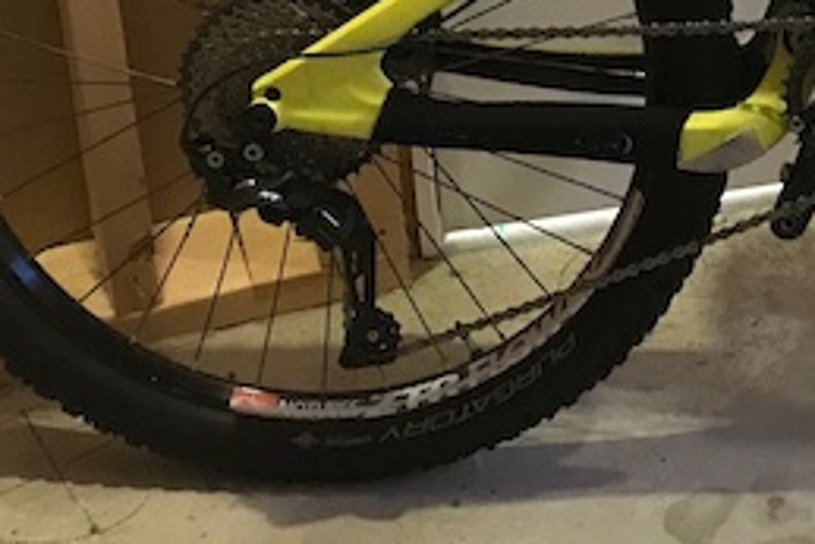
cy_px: -223
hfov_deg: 20.9
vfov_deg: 14.4
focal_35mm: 90
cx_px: 1001
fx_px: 2039
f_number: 1.8
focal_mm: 3.99
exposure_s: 1/5
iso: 100
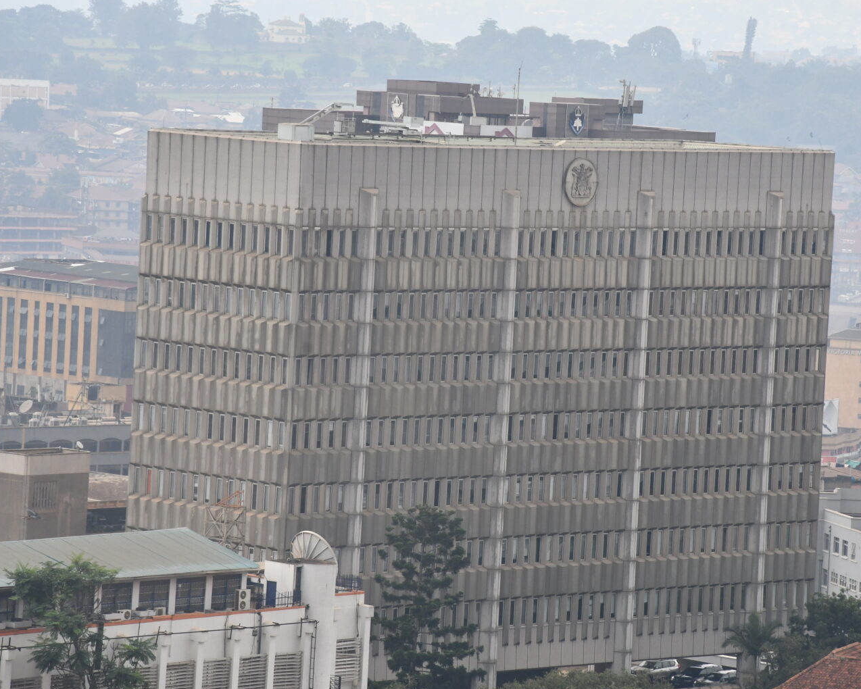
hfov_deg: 9.3
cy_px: 344
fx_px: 5276
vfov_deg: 7.5
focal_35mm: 207
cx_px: 482
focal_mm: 122
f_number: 13
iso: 1000
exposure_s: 1/640
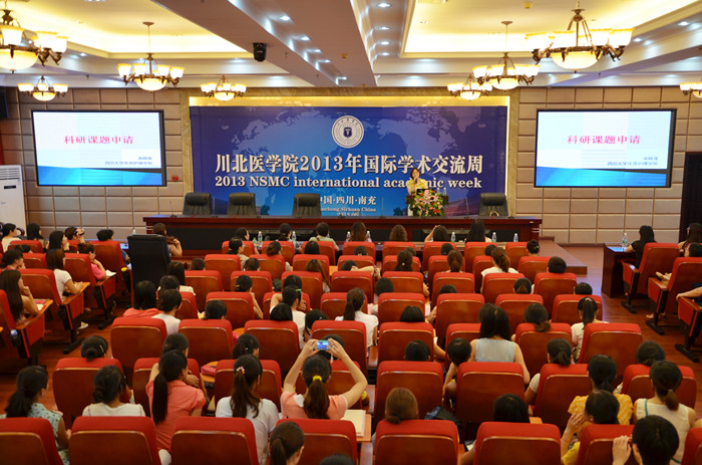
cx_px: 351
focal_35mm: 36
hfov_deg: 53.2
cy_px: 232
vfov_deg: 36.7
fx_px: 700
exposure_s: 1/50
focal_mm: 24
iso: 400
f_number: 3.8
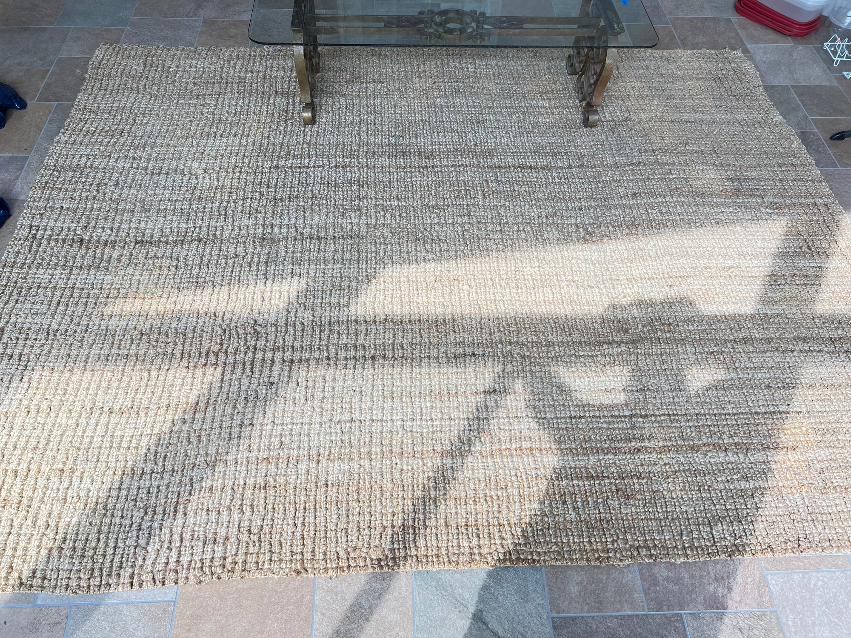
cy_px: 319
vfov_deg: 53.1
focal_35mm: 26
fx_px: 639
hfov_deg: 67.3
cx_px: 426
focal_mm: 5.7
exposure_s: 1/186
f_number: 1.5
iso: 50
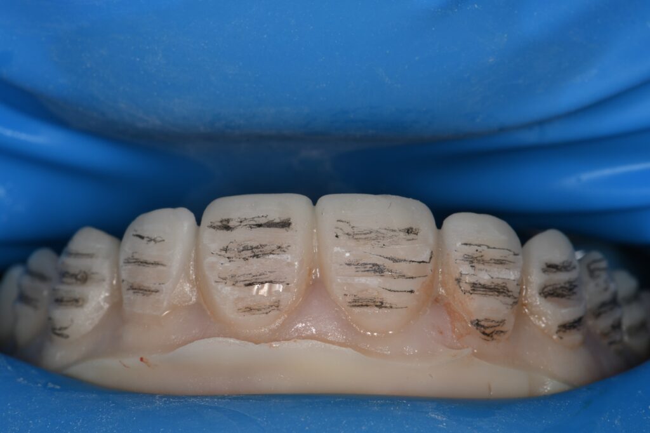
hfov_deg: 16.3
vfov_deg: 10.9
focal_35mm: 126
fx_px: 2274
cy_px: 216
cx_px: 325
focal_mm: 105
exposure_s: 1/160
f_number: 32
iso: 200
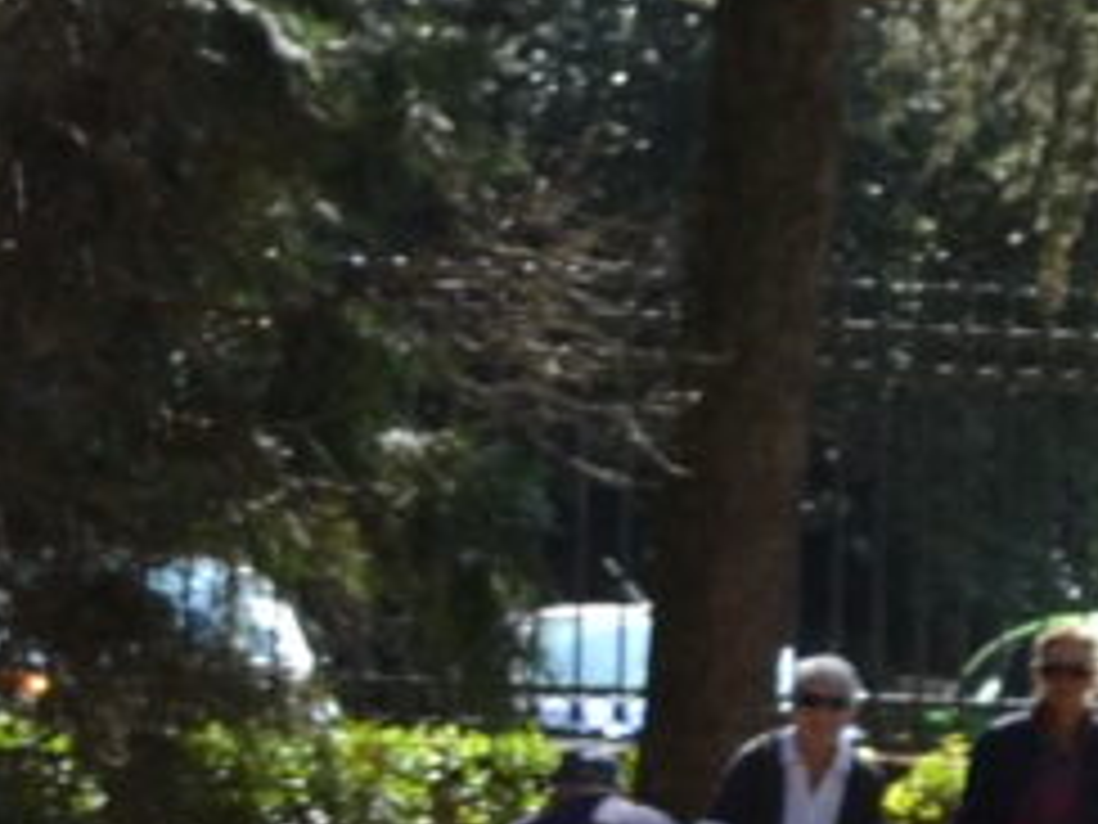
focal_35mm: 204
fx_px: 6471
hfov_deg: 9.2
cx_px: -986
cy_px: 698
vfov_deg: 7.3
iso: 100
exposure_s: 1/125
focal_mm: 18
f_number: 5.6
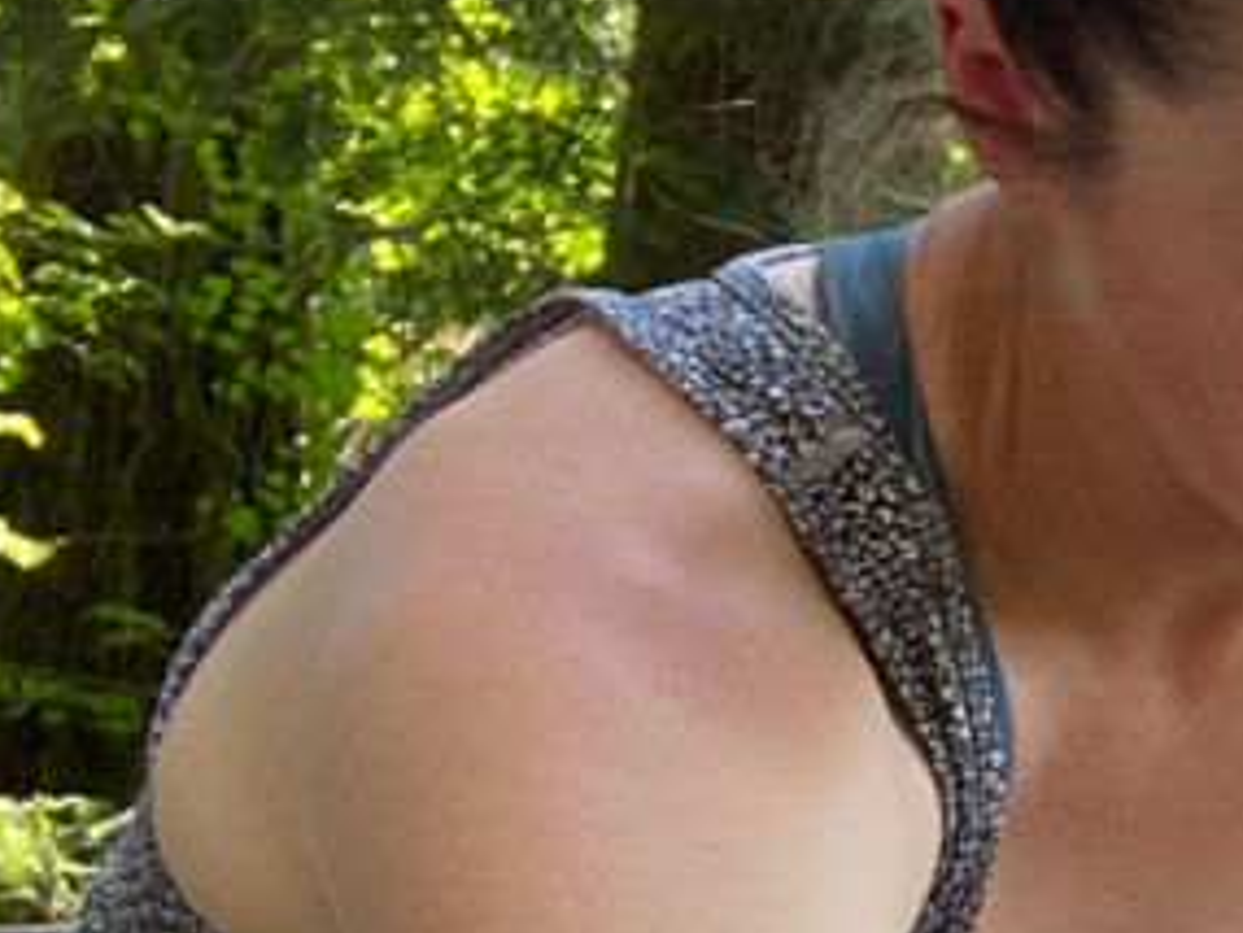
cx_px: 2674
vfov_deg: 11.8
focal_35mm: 124
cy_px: 907
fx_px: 4454
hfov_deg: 13.2
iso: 100
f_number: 2.2
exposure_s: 1/75
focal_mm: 2.71
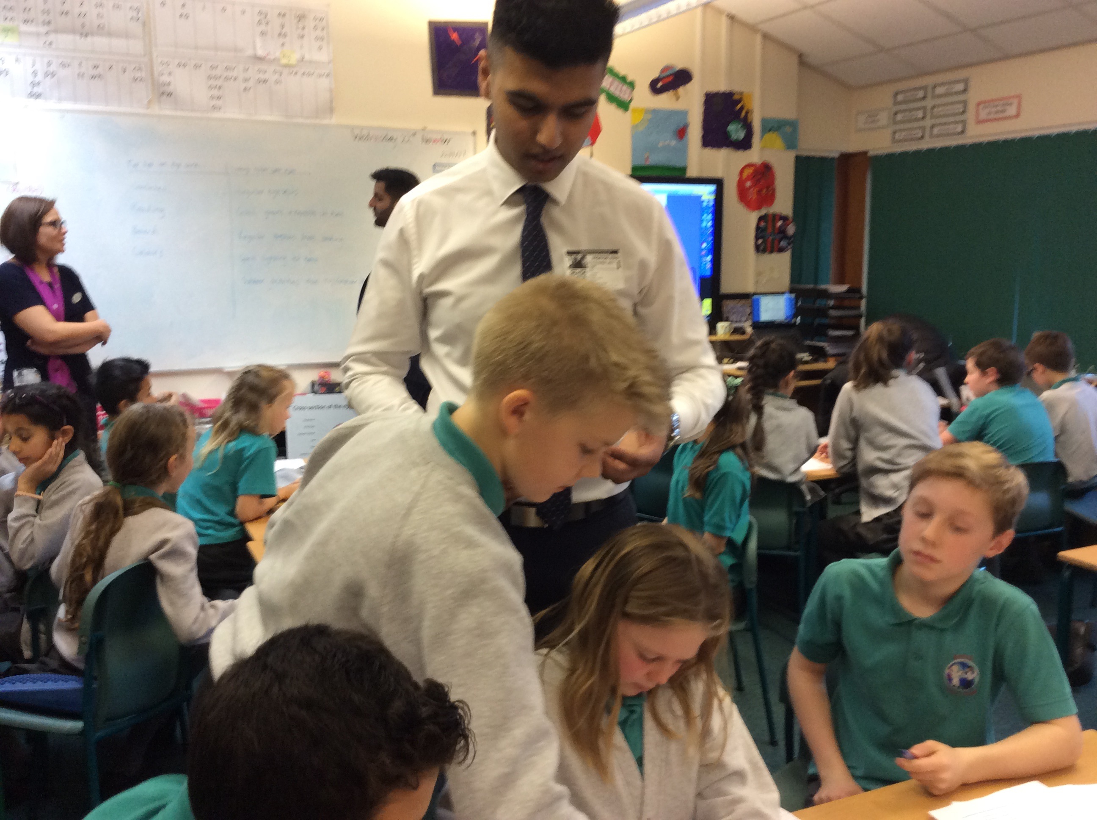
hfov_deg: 56.9
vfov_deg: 44.1
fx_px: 1013
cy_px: 410
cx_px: 548
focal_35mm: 32
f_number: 2.4
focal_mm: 3.3
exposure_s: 1/25
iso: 80
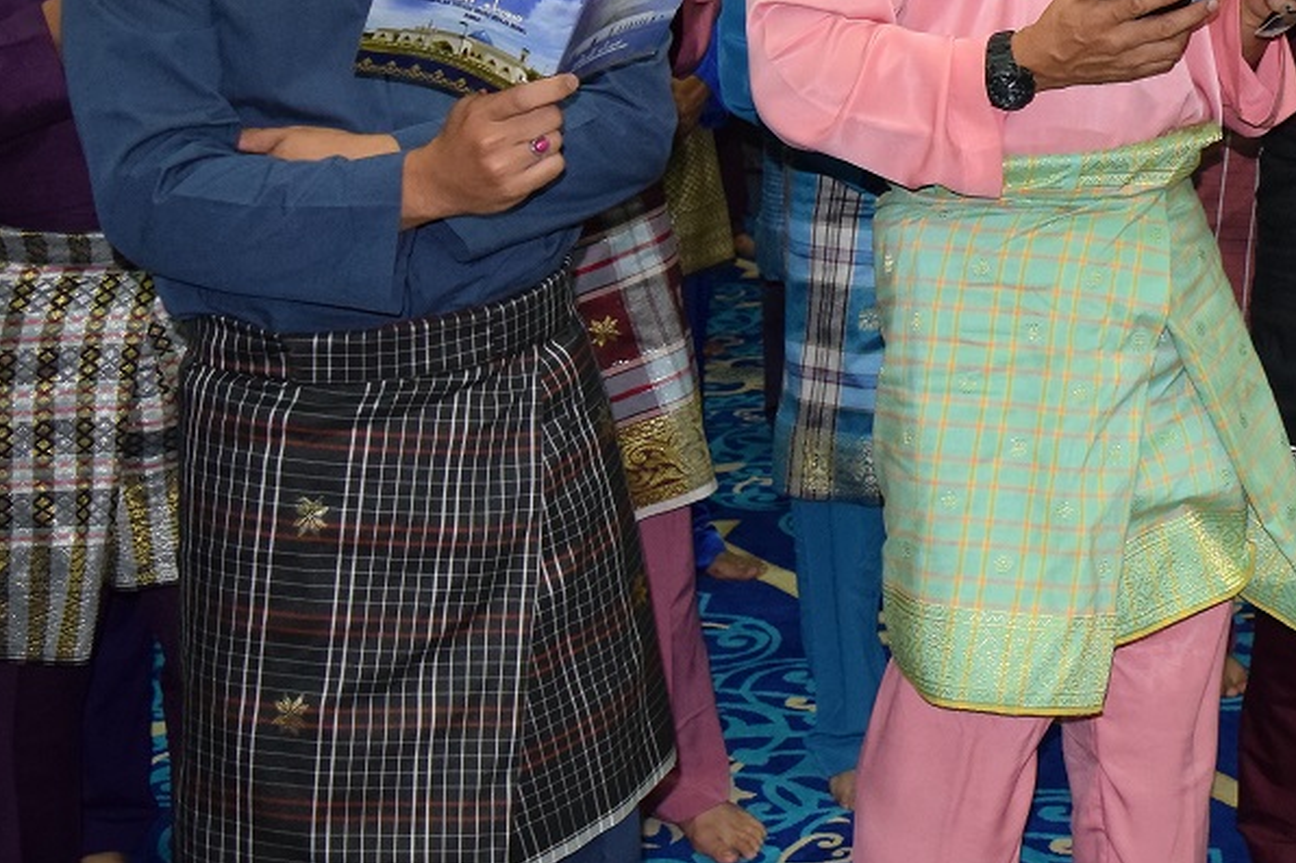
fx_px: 2447
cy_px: 7
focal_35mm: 68
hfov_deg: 28.0
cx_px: 1268
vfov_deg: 19.4
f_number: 3.5
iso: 1800
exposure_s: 1/60
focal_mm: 18
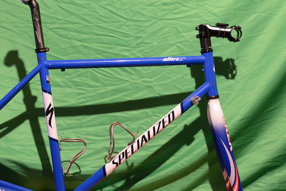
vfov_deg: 21.7
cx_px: 120
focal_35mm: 63
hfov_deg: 32.0
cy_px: 98
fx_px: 498
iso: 3200
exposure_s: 1/8
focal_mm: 29
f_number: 6.3
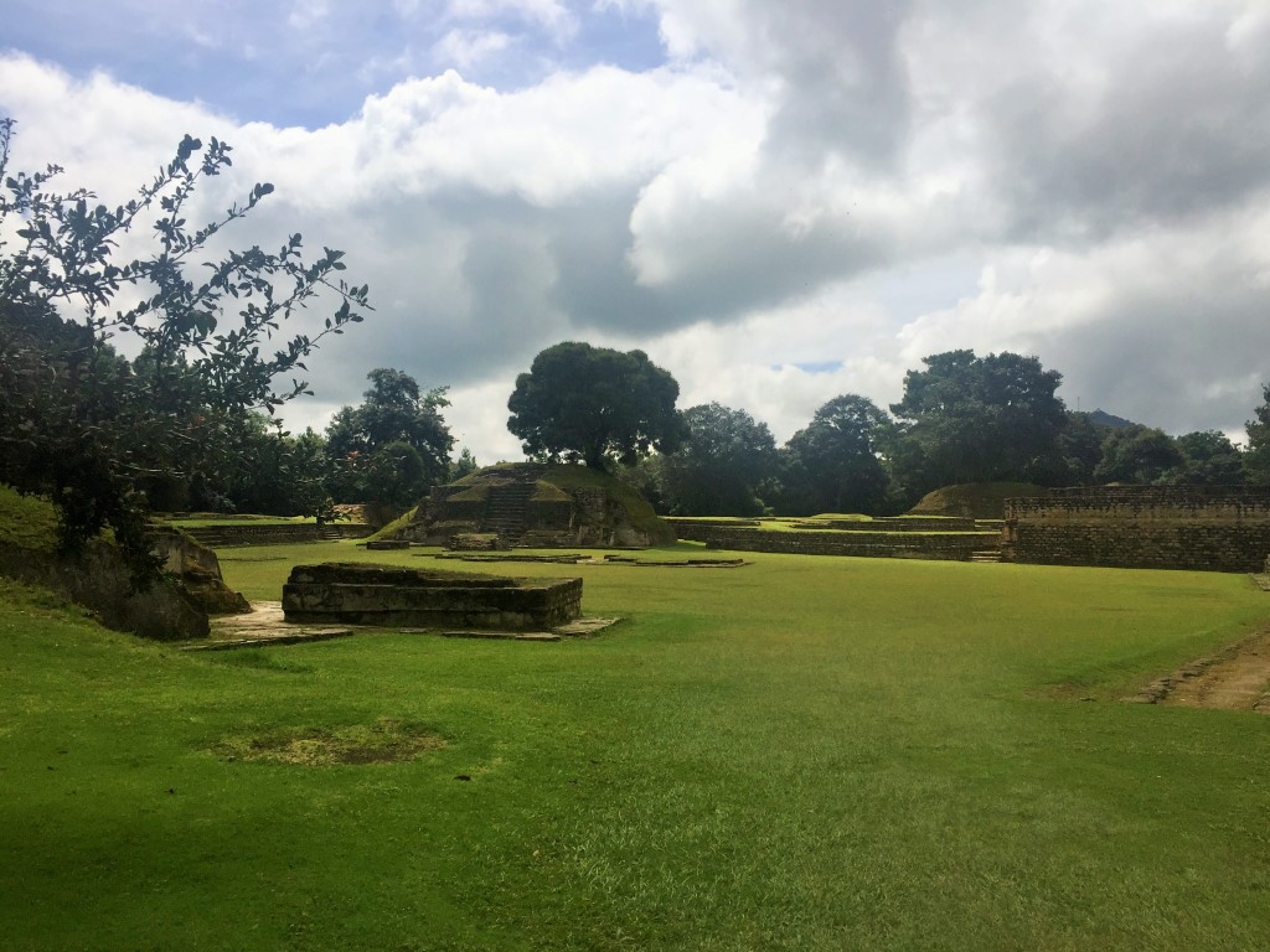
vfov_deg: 48.2
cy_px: 476
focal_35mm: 29
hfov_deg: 61.7
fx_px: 1064
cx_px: 635
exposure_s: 1/3968
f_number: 2.2
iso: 32
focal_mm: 4.15
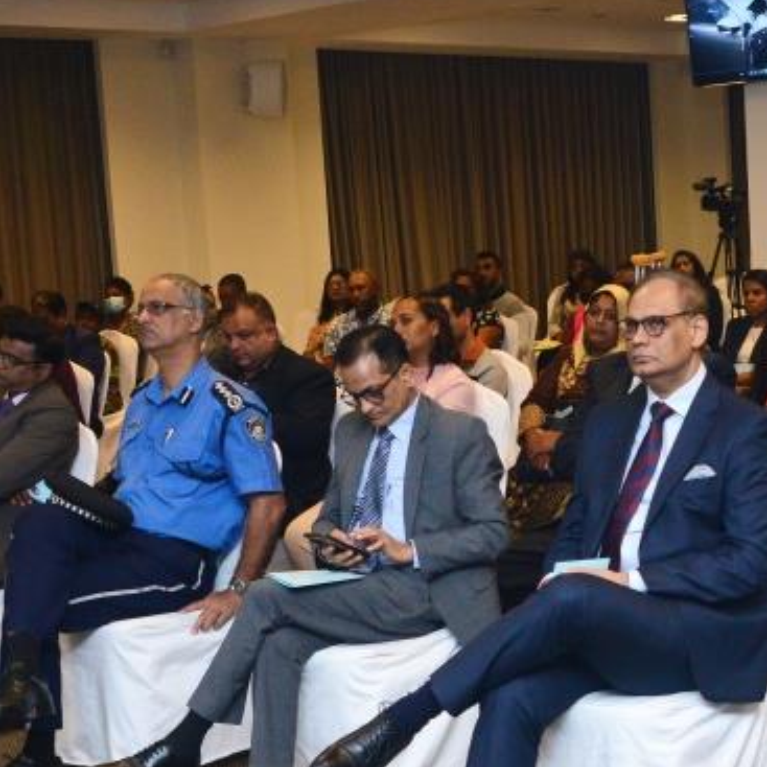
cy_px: 518
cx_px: 667
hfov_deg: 22.3
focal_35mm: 76
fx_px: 1905
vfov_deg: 22.7
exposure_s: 1/200
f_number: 6.3
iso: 3200
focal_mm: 32
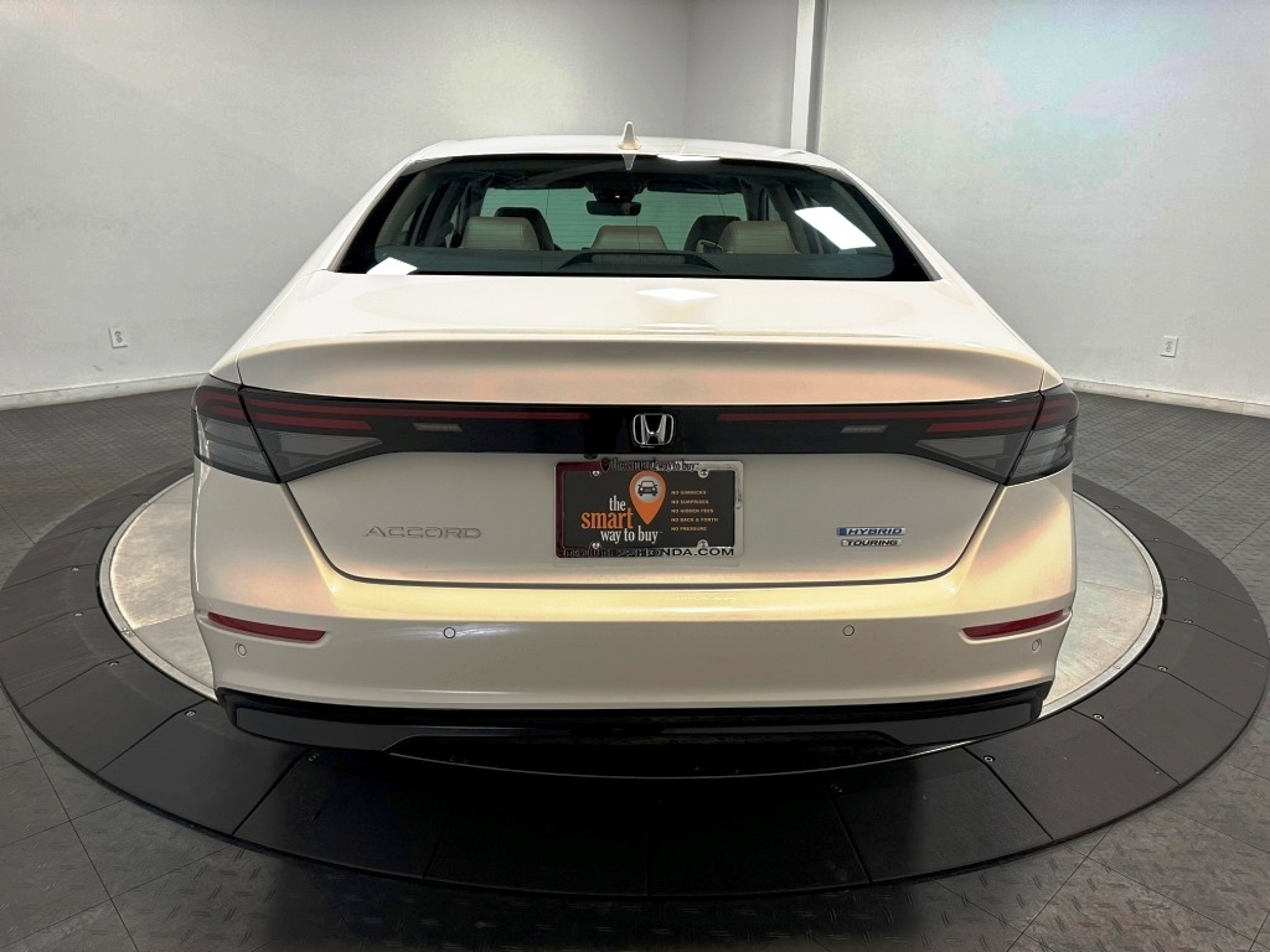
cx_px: 635
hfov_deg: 71.6
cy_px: 476
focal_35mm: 24
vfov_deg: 56.8
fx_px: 881
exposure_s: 1/60
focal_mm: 6.86
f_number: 1.78
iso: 200
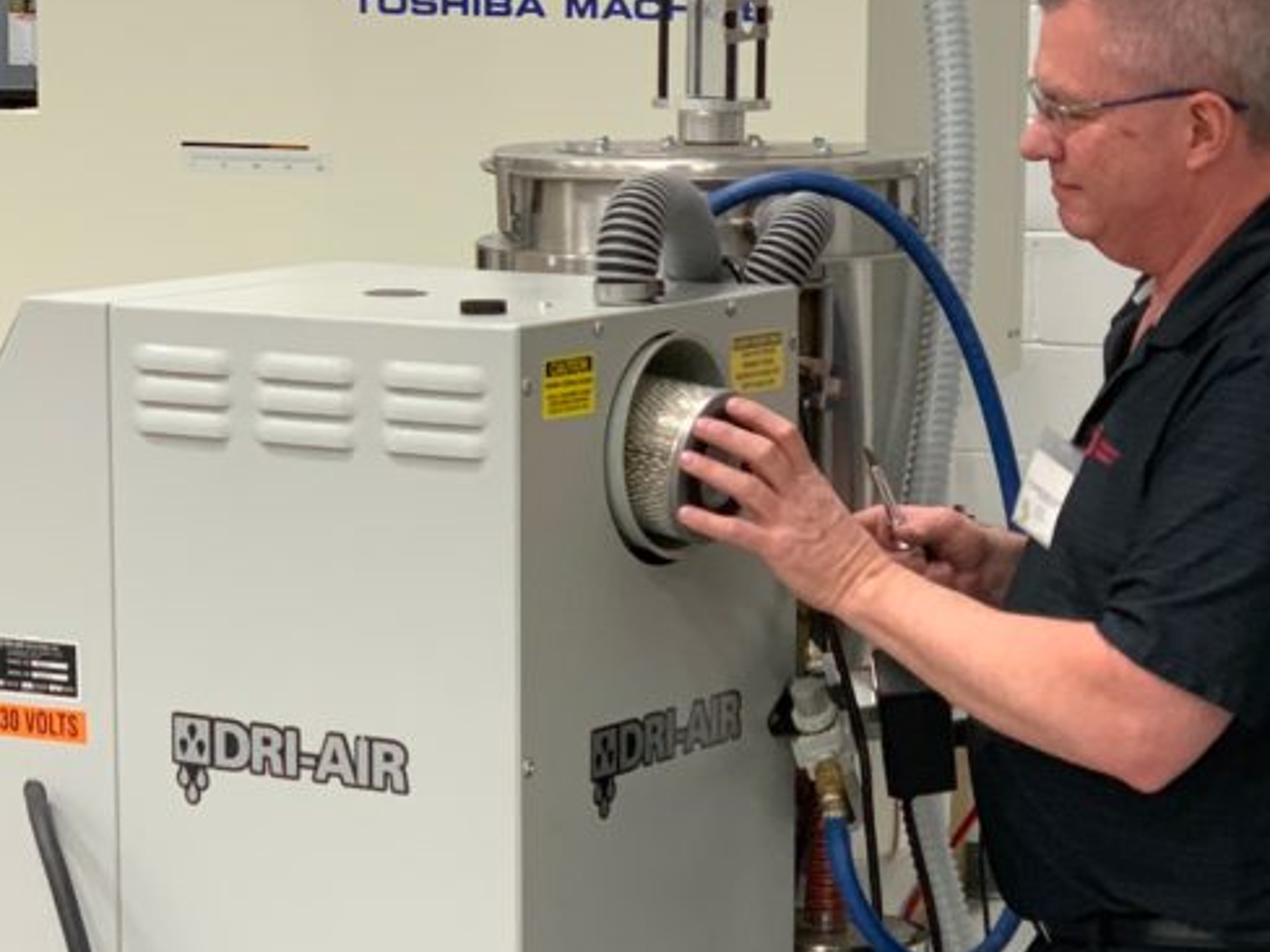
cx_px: 739
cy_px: 538
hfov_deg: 17.1
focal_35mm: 115
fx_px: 4219
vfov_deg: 12.9
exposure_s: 1/63
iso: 125
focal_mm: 6
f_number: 2.4
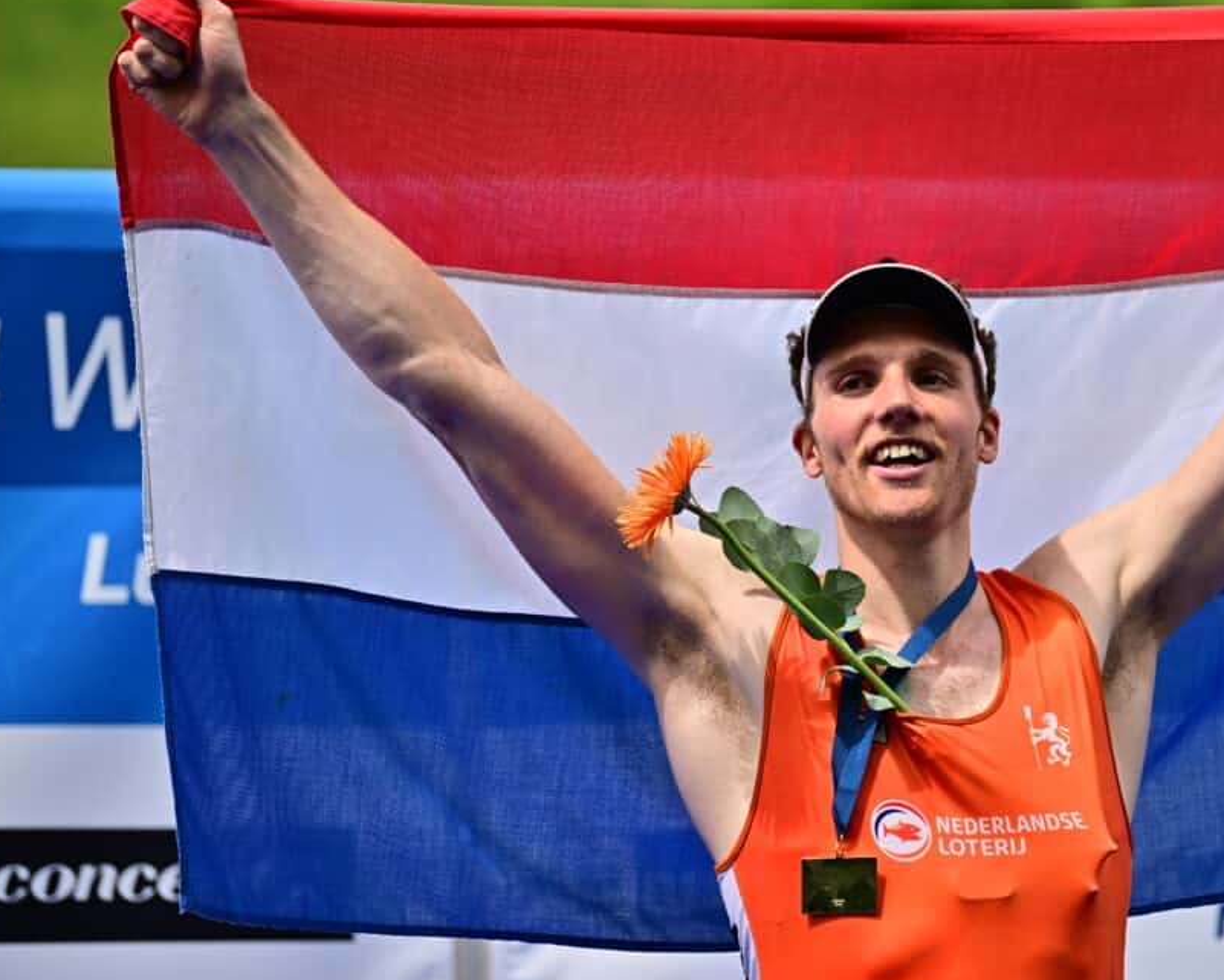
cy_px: 480
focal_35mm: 232
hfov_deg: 8.3
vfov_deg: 6.7
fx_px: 8405
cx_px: 825
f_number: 2.8
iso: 100
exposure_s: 1/2000
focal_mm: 165
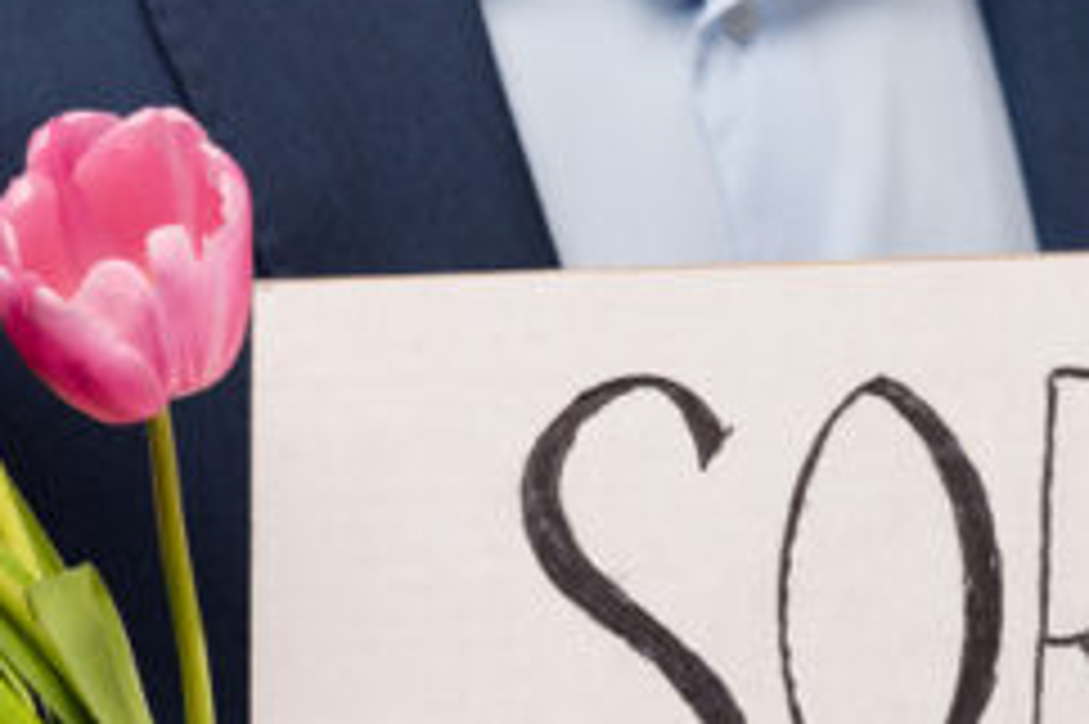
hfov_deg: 4.2
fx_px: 14993
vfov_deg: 2.8
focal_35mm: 496
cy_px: 630
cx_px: 668
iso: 200
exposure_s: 1/160
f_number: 6.3
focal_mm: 160
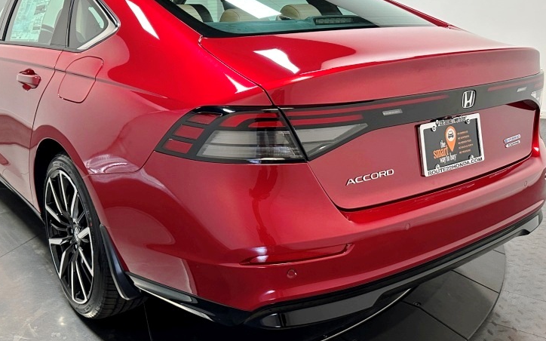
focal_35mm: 36
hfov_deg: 53.9
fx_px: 536
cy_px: 166
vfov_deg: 35.3
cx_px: 244
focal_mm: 6.86
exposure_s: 1/60
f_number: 1.78
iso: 400
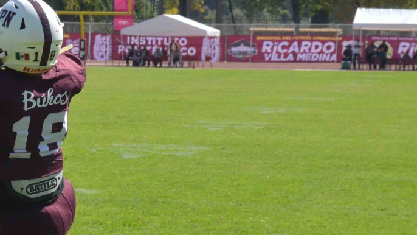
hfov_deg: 11.5
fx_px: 2050
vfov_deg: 6.5
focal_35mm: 185
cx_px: 20
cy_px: 161
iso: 800
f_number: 10
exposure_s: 1/1600
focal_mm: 45
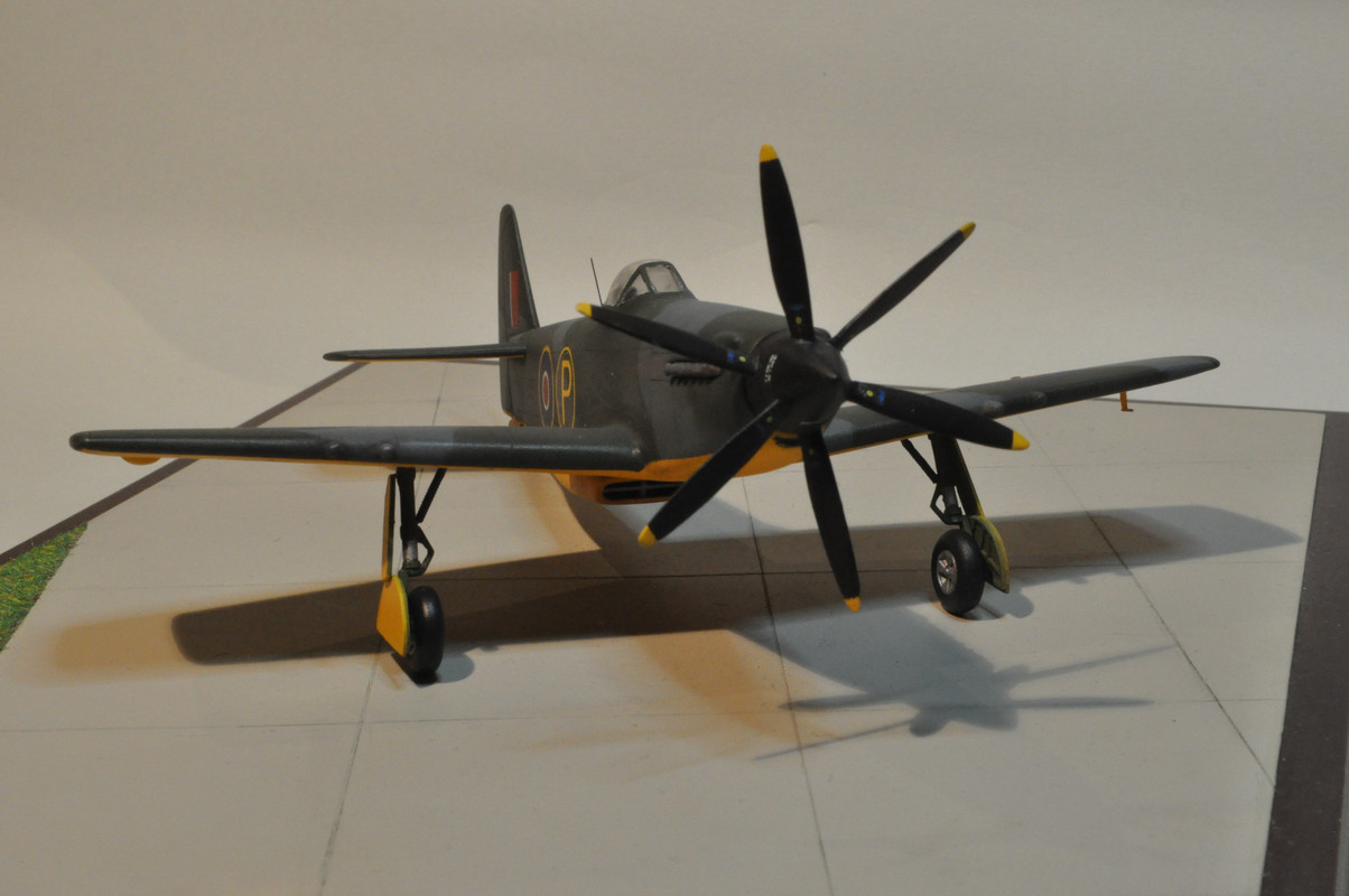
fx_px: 2358
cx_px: 674
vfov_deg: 21.5
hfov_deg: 31.9
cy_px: 448
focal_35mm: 63
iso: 2000
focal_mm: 42
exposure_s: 1/10
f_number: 22
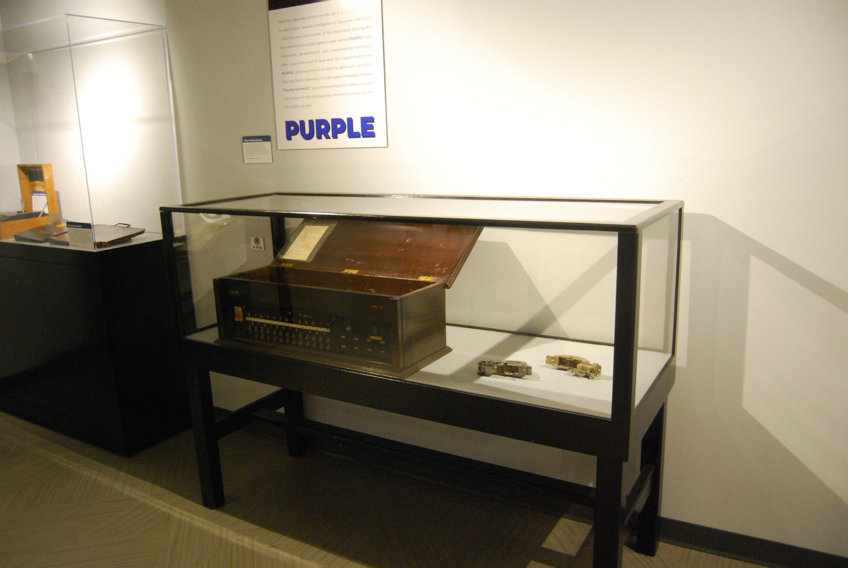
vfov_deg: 48.1
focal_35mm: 27
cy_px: 284
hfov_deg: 67.3
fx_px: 637
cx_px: 424
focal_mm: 18
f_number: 3.5
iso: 1400
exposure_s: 1/30
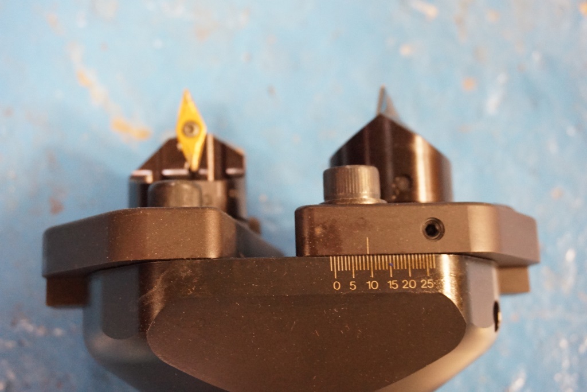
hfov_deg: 40.0
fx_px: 807
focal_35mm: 50
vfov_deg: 27.3
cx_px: 294
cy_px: 196
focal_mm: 33
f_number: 5
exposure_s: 1/30
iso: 3200
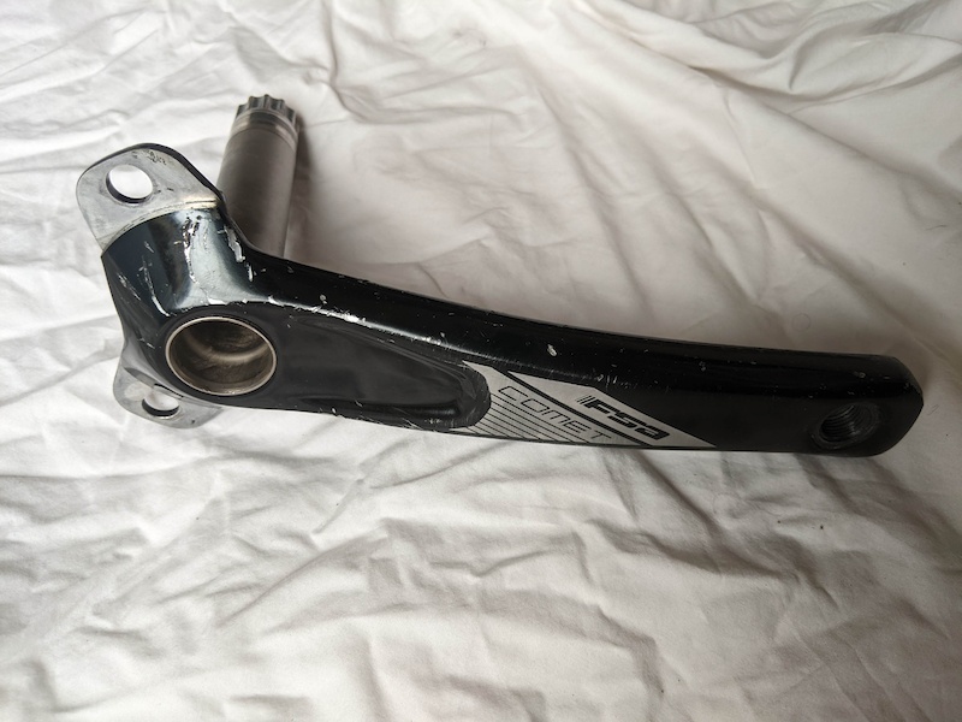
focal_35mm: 27
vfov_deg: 51.4
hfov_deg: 65.3
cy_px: 361
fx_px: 750
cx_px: 481
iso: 71
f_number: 1.8
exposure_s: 1/65.9
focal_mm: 4.44
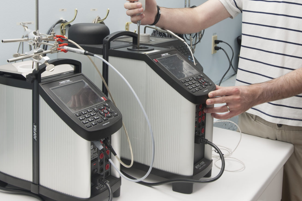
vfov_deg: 27.2
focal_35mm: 48
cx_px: 177
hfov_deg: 41.0
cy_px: 27
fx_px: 403
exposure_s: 1/20
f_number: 6.3
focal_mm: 26
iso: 320
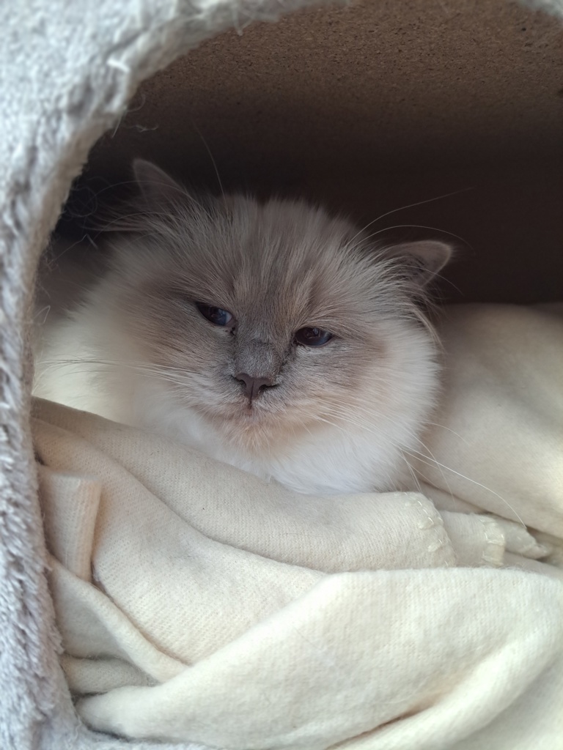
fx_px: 520
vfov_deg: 71.6
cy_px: 375
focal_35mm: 24
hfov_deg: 56.8
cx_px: 282
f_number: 1.8
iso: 100
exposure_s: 1/50
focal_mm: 5.23
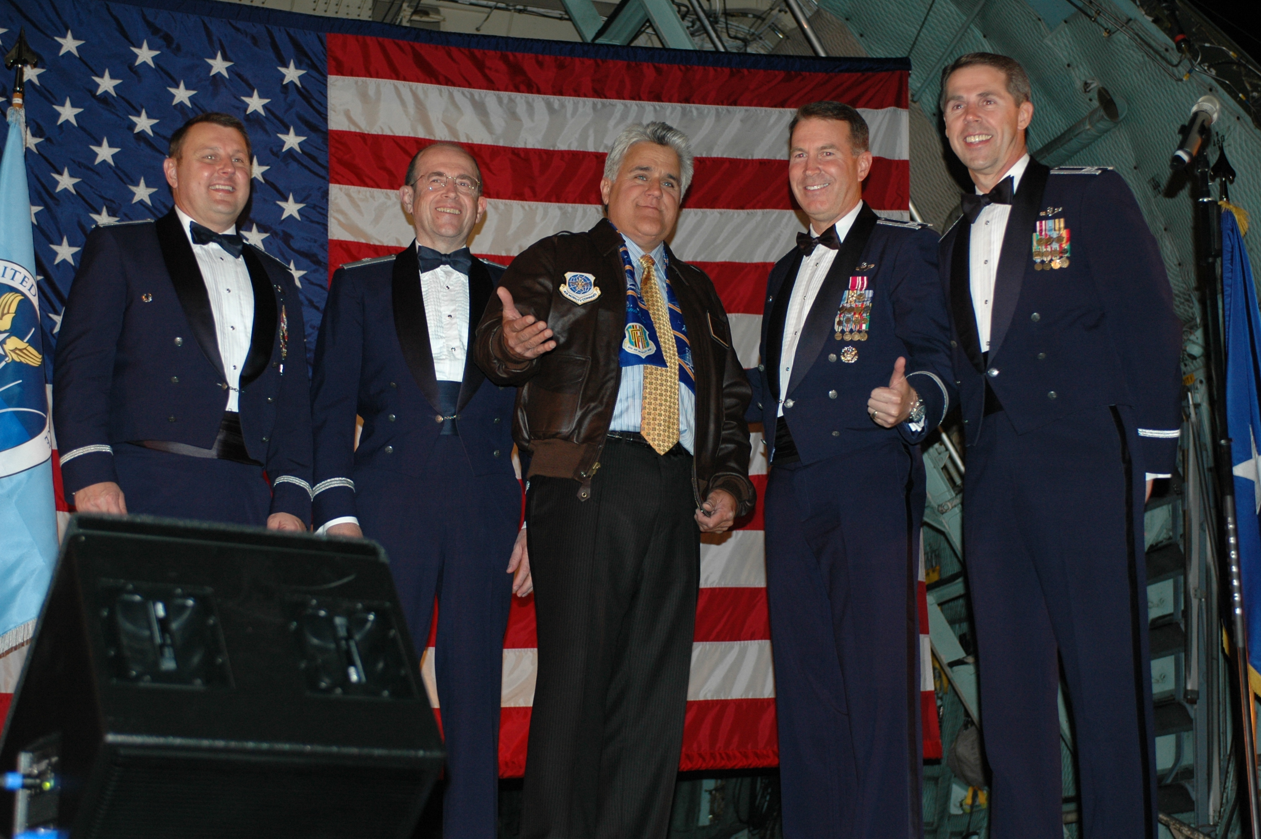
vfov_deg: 20.1
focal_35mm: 68
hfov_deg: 29.9
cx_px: 630
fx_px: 2362
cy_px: 420
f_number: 3.5
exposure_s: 1/60
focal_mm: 45
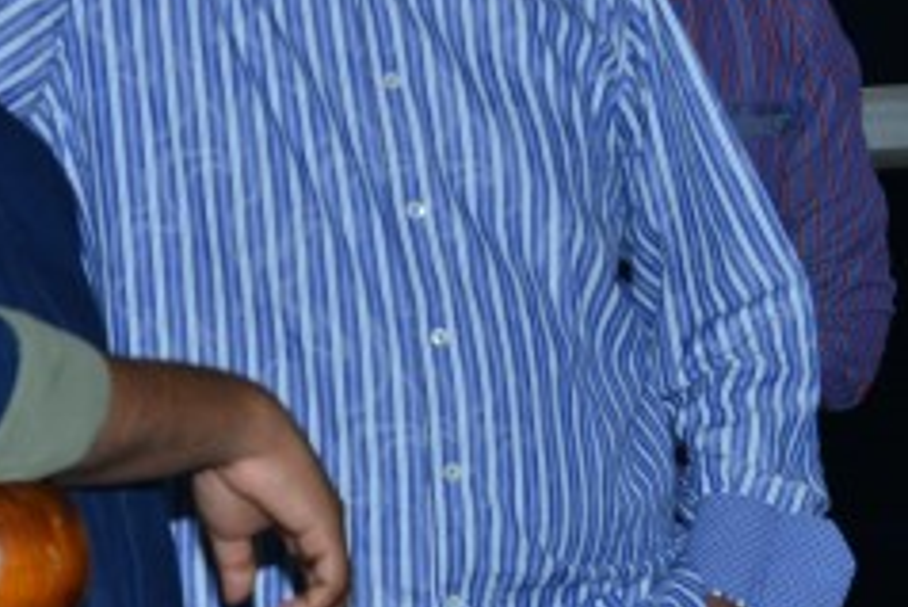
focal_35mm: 263
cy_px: 124
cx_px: 683
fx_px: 6637
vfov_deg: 5.2
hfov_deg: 7.8
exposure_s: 1/125
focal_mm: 95
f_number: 5.6
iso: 250
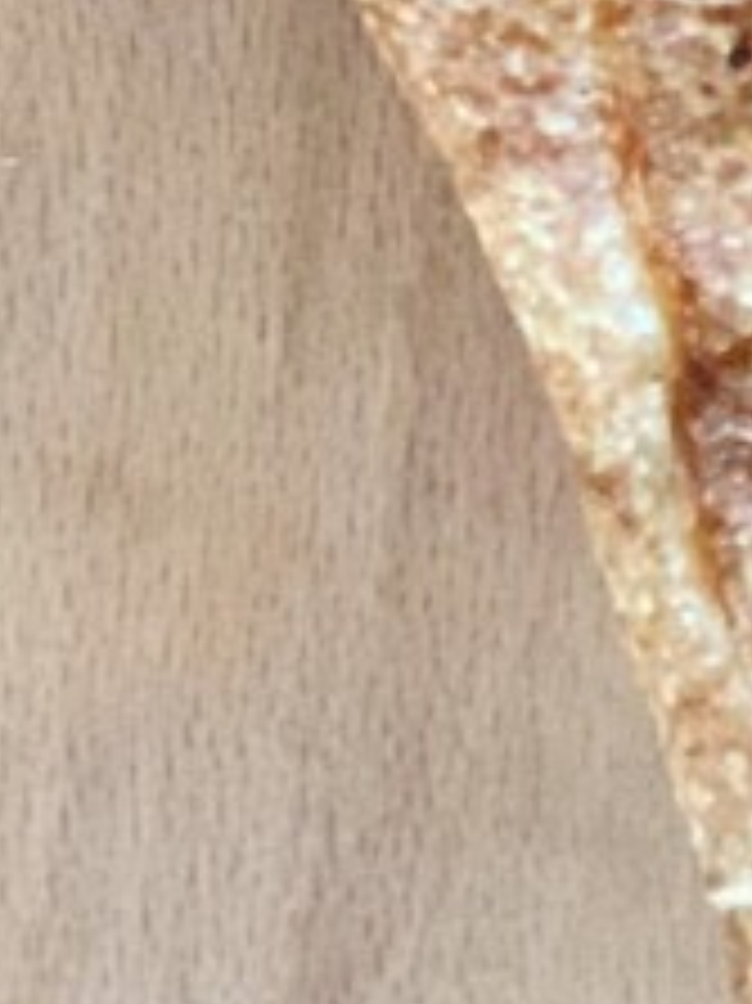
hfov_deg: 5.3
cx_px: 1090
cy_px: -1432
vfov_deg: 6.7
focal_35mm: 280
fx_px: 8118
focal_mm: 6
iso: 400
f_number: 2.4
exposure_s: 1/46
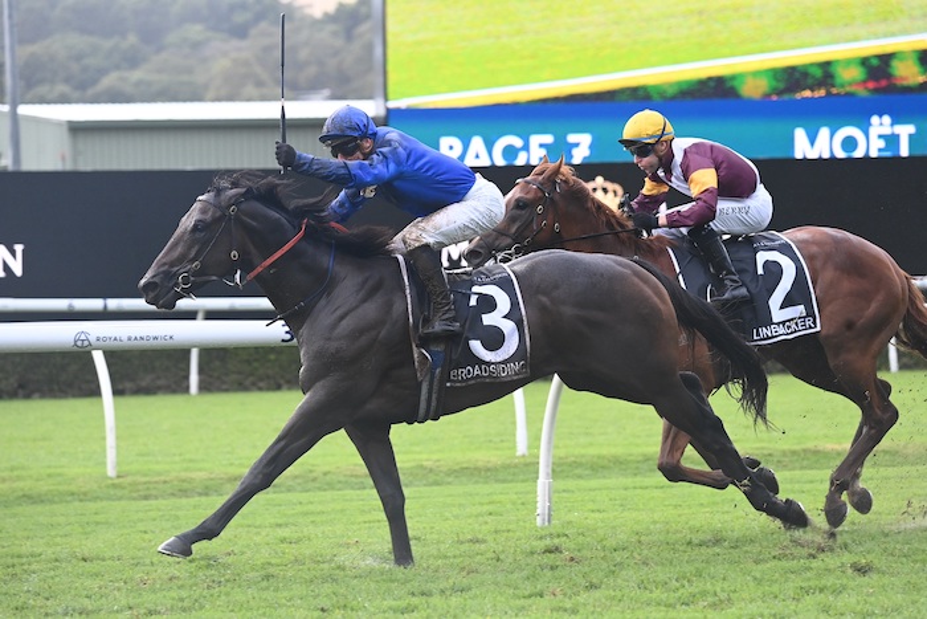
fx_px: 4764
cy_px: 310
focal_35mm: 185
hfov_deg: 11.1
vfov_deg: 7.4
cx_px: 464
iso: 3600
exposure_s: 1/1600
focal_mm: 185
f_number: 5.3
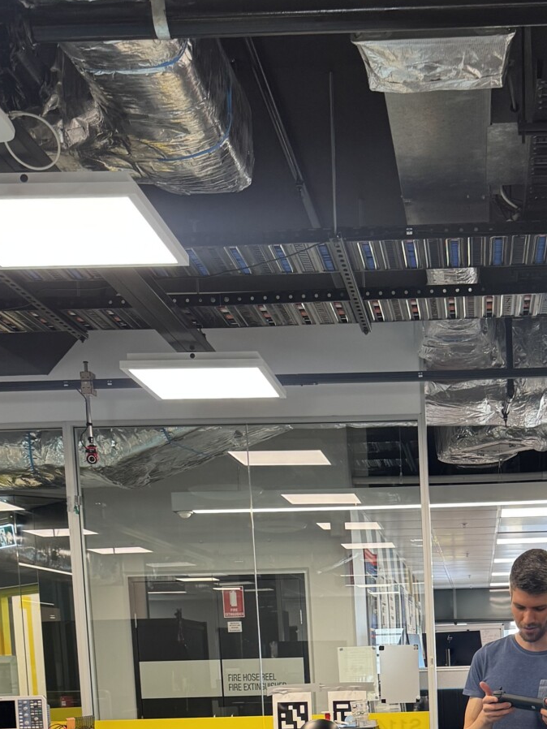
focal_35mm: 57
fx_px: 1200
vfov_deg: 30.6
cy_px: 778
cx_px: 483
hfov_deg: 25.0
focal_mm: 6.76
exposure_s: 1/50
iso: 125
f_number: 1.78
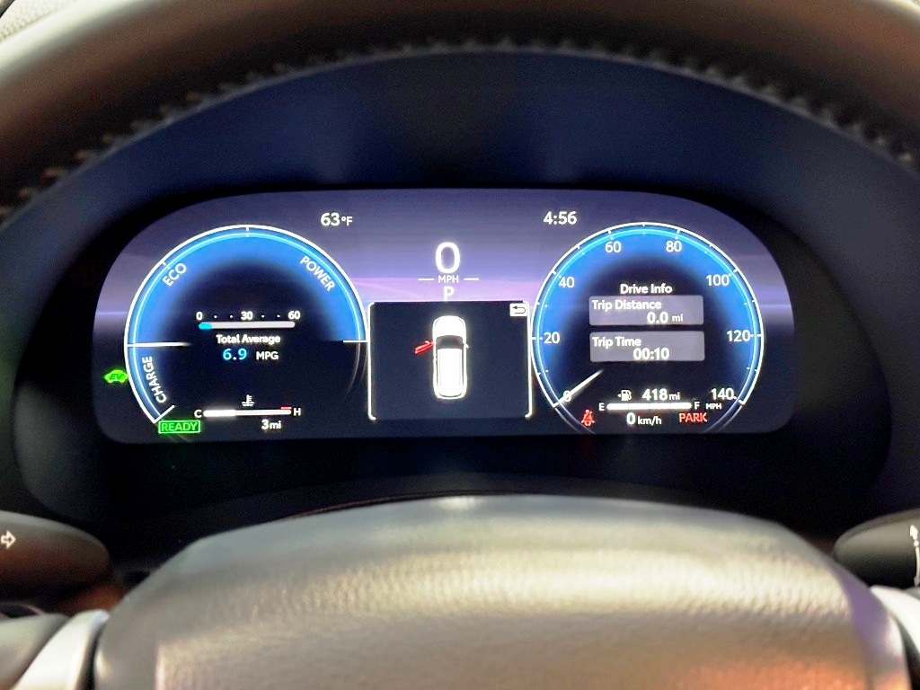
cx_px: 460
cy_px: 345
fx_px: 1276
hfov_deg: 39.7
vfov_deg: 30.3
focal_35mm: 48
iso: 500
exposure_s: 1/25
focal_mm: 6.86
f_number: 1.78
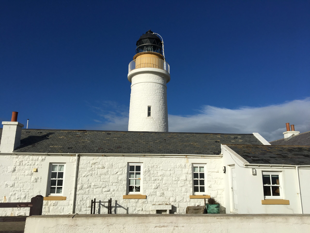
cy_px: 116
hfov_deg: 61.7
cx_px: 155
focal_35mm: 29
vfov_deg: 48.2
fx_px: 260
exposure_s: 1/4525
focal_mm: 4.15
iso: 25
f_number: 2.2
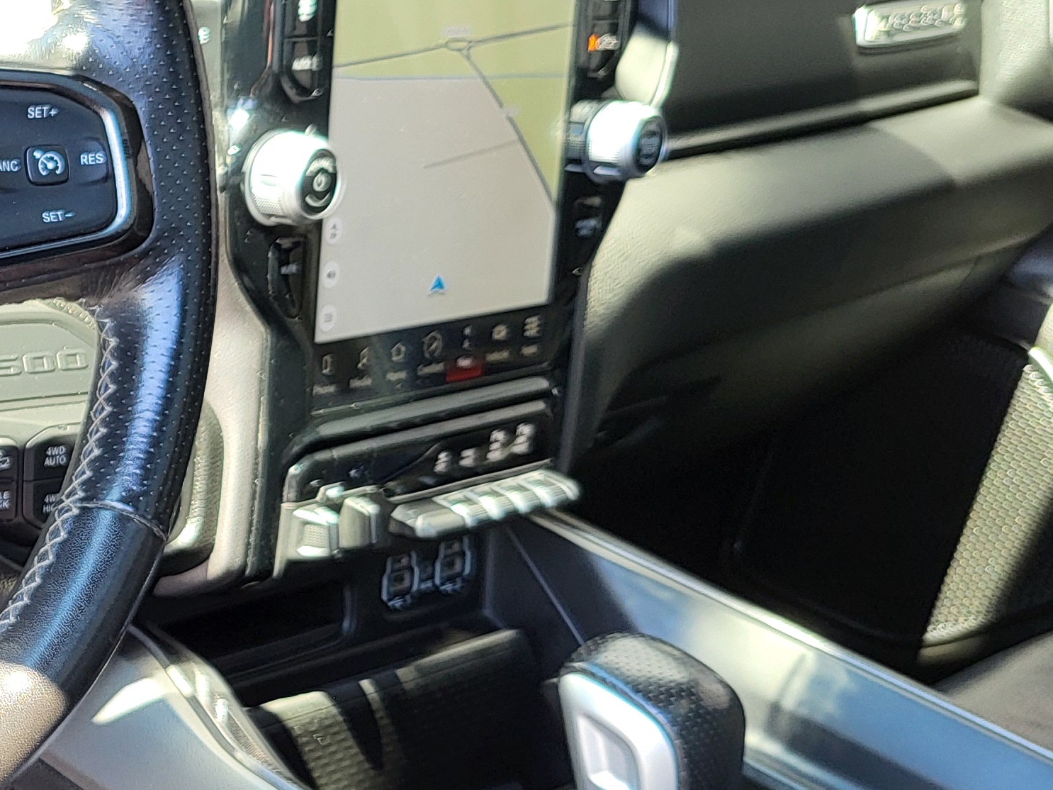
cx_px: -349
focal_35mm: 70
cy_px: 533
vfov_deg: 20.9
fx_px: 2129
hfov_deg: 24.1
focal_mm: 5.4
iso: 50
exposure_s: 1/100
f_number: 1.8
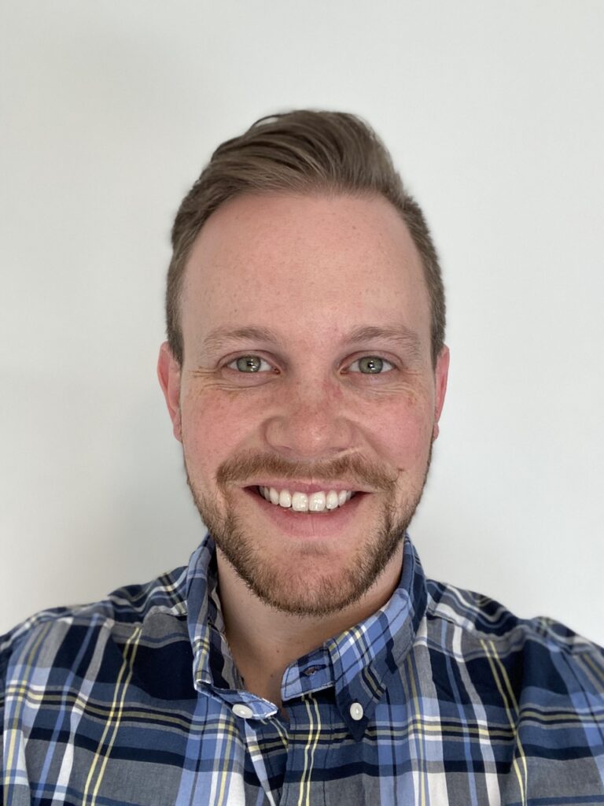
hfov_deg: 46.8
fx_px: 698
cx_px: 302
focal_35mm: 30
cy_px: 403
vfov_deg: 60.0
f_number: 2.2
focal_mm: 2.71
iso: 160
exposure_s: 1/60
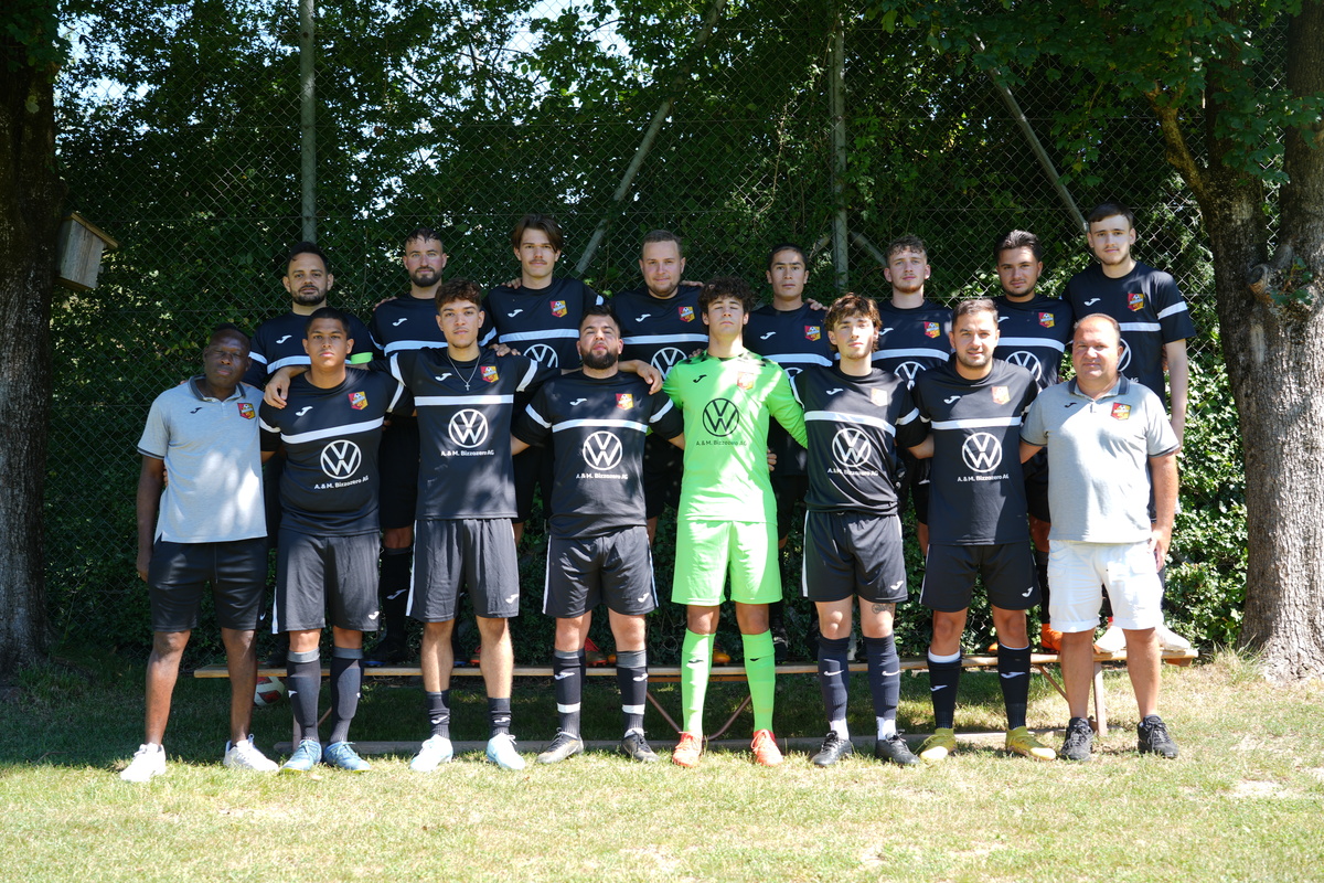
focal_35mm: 46
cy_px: 442
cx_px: 662
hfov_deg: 42.7
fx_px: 1692
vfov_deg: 29.2
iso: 50
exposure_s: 1/60
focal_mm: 46
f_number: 4.5
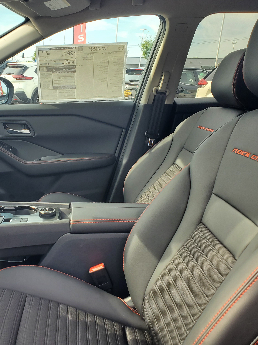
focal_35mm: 35
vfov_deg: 52.6
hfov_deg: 38.7
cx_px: 42
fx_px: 348
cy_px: 172
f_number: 2.4
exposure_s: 1/232
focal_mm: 4.3
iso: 50
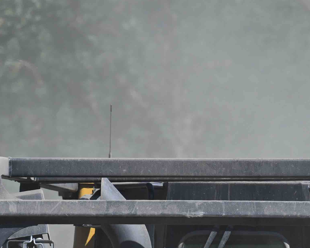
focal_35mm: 1010
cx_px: 303
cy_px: 525
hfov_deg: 1.9
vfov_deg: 1.5
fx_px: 9266
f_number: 4
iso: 100
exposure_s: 1/1000
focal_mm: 200
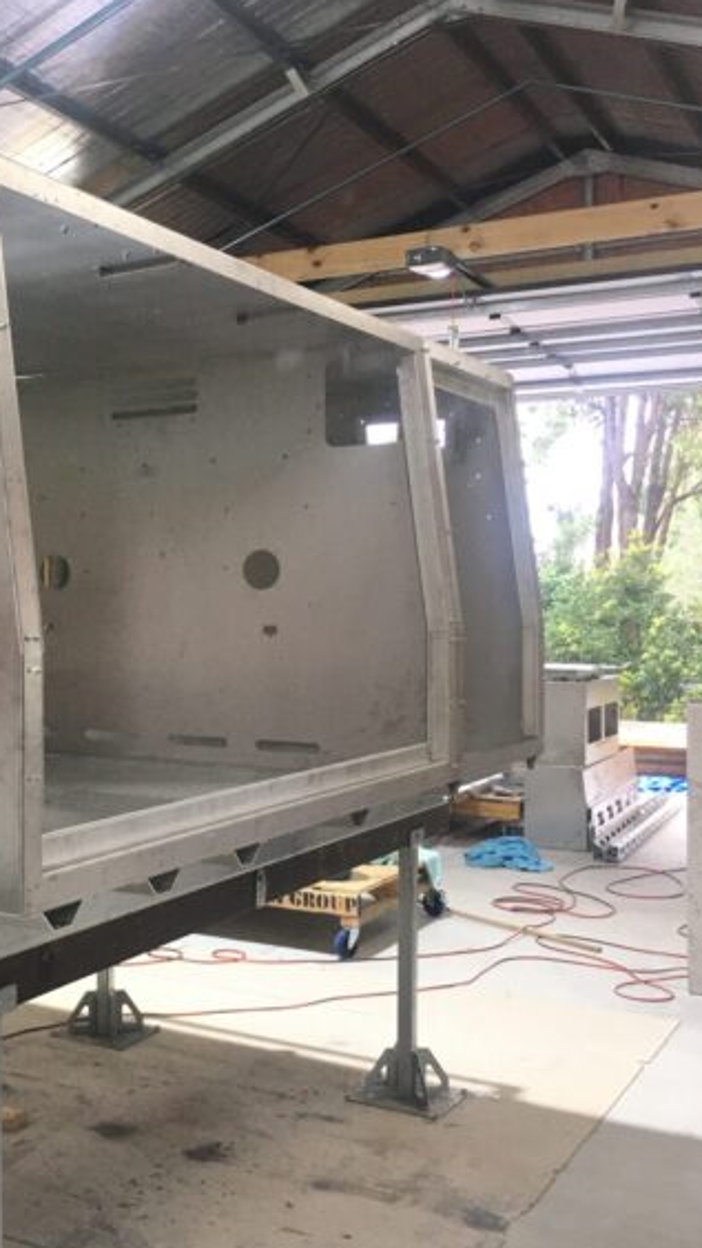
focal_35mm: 43
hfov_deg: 26.2
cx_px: -11
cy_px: 626
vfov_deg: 47.4
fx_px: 1424
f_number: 2.2
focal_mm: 4.15
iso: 40
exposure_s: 1/33
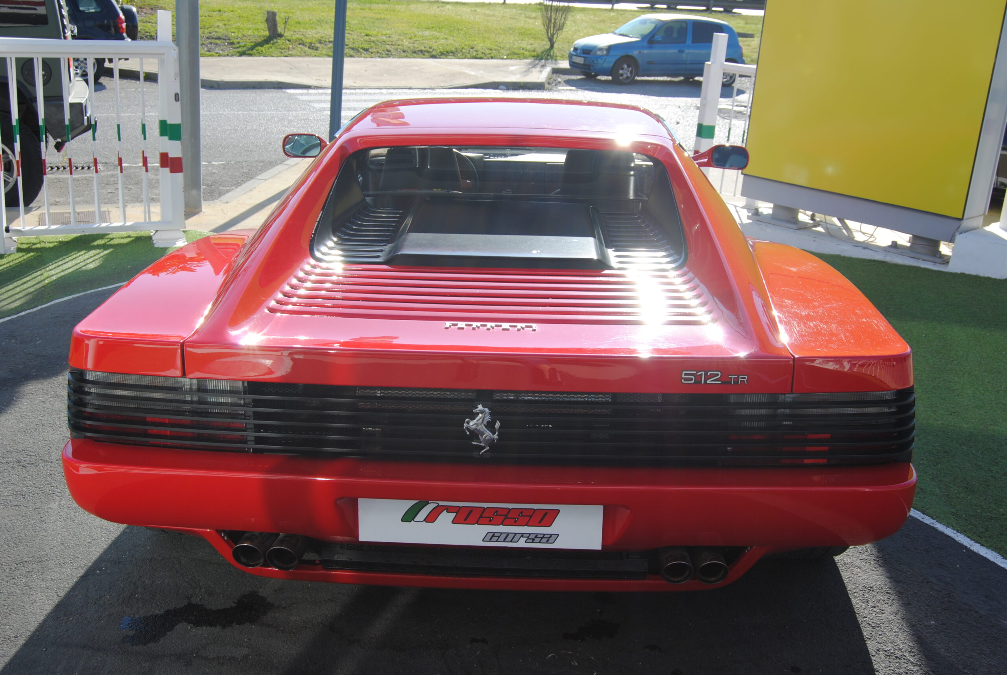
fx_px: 1008
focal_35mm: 36
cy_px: 338
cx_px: 504
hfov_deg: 53.1
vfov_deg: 37.0
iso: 100
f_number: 7.1
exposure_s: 1/200
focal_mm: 24
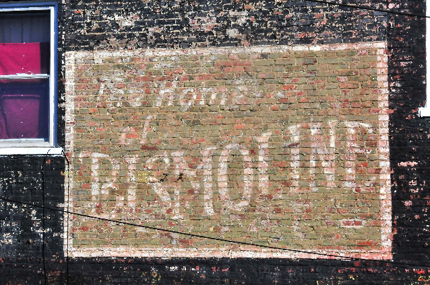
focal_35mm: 300
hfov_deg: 6.9
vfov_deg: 4.6
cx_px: 215
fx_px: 3580
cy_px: 142
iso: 1250
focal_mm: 200
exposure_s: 1/250
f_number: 40
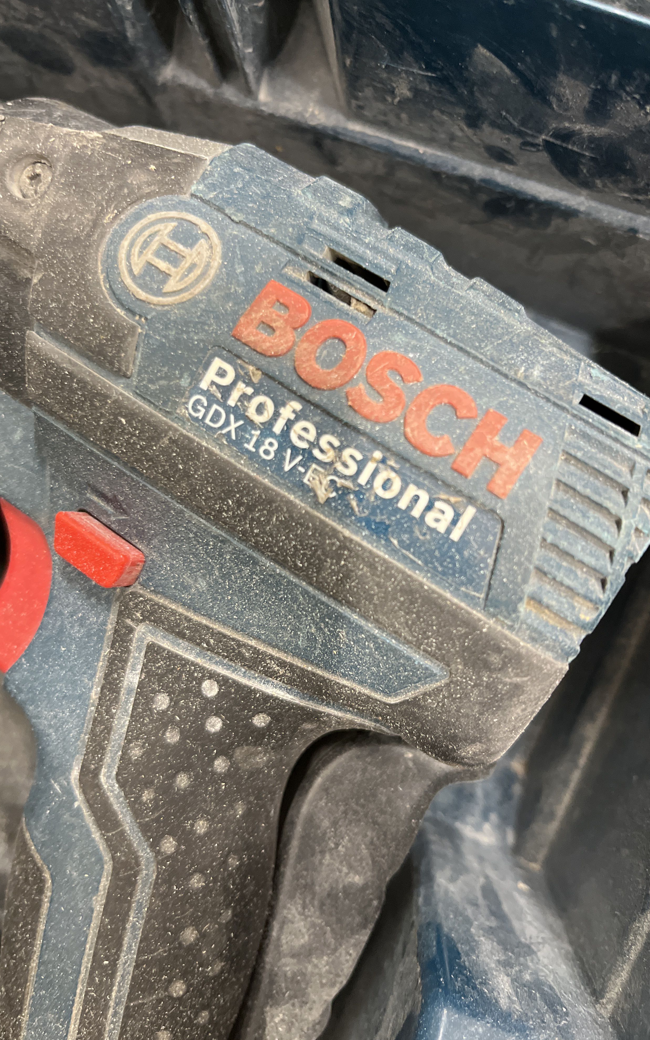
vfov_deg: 66.5
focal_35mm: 28
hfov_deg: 44.5
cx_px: 330
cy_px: 515
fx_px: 794
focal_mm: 5.1
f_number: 1.6
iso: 400
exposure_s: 1/60
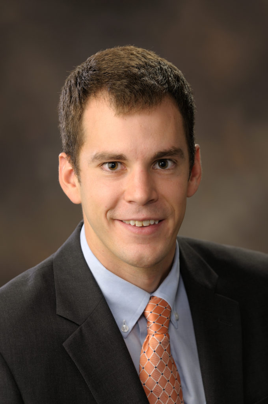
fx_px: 2099
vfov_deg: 11.0
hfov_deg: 7.3
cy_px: 202
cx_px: 134
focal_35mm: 188
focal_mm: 125
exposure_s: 1/125
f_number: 4.5
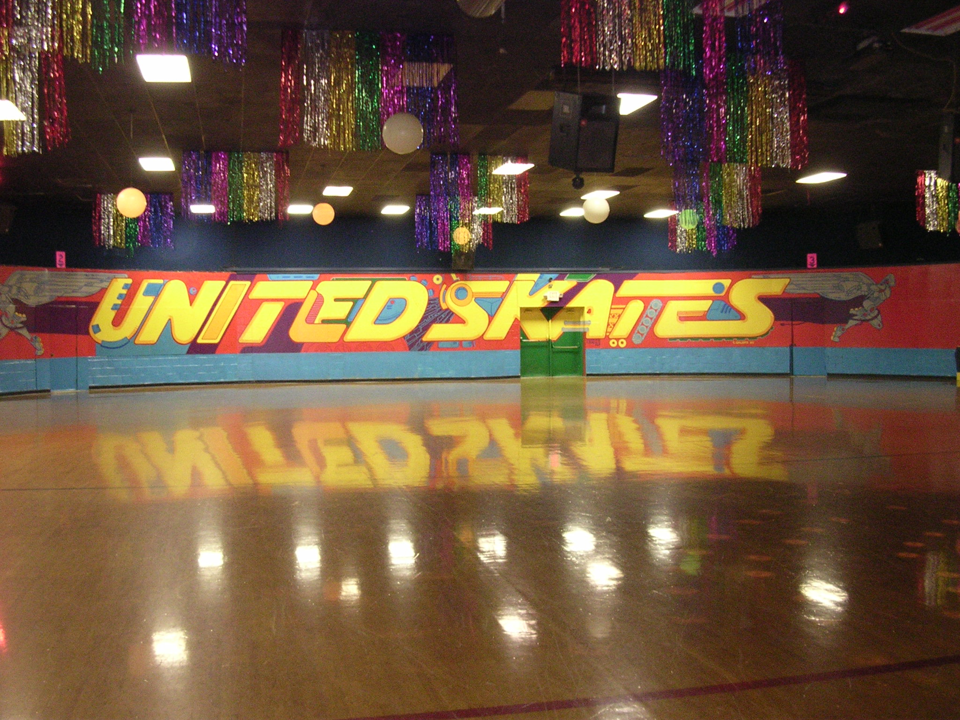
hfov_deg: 49.0
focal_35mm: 38
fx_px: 1054
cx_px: 480
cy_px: 360
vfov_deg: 37.7
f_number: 2.8
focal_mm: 5.8
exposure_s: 1/10.7
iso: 400
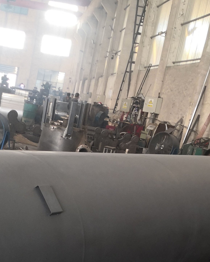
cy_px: 254
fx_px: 559
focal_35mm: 72
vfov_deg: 25.3
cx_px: 21
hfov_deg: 20.8
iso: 100
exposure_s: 1/50
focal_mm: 3.95
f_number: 1.6
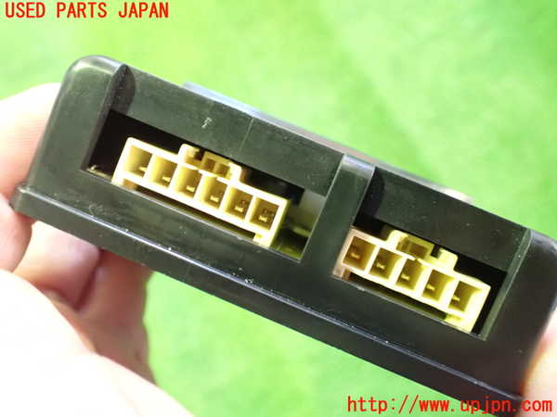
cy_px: 208
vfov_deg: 46.8
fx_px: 483
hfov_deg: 60.0
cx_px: 278
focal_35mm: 30
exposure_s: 1/25
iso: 1600
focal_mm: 5.4
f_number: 2.3
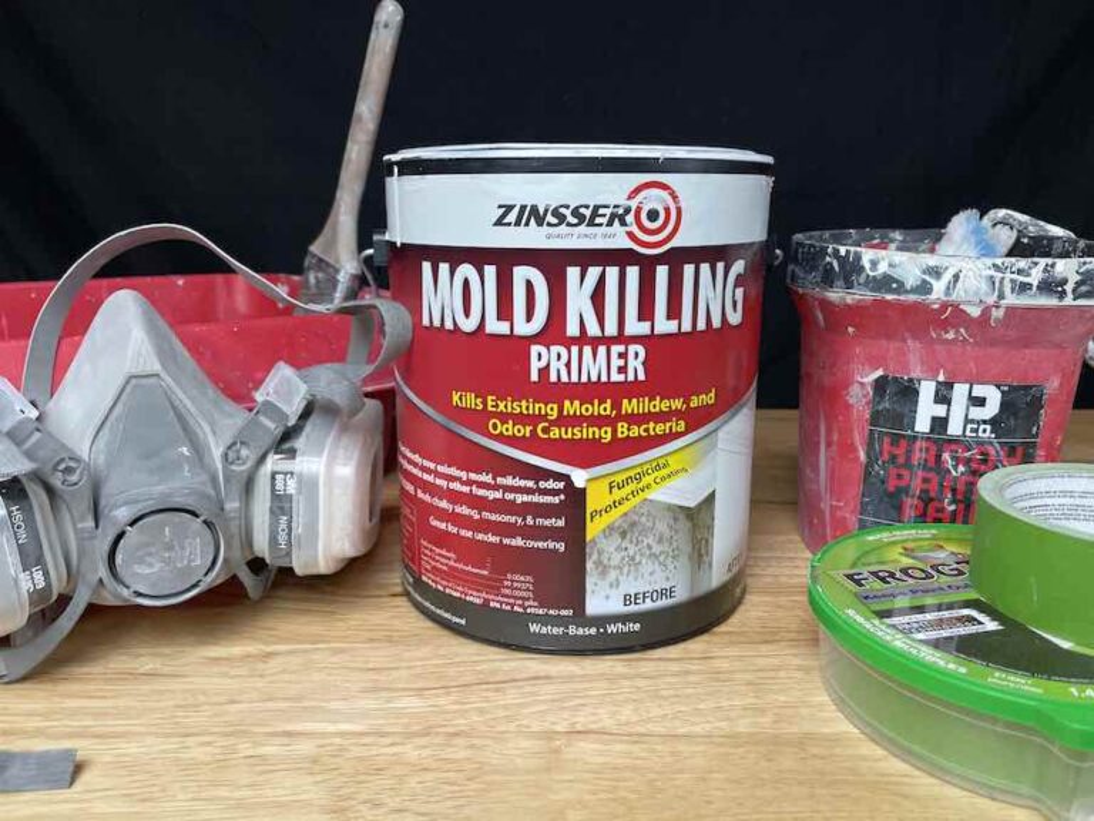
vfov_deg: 53.1
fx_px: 822
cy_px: 410
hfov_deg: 67.3
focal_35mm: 26
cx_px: 547
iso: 64
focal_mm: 4.2
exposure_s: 1/120
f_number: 1.6
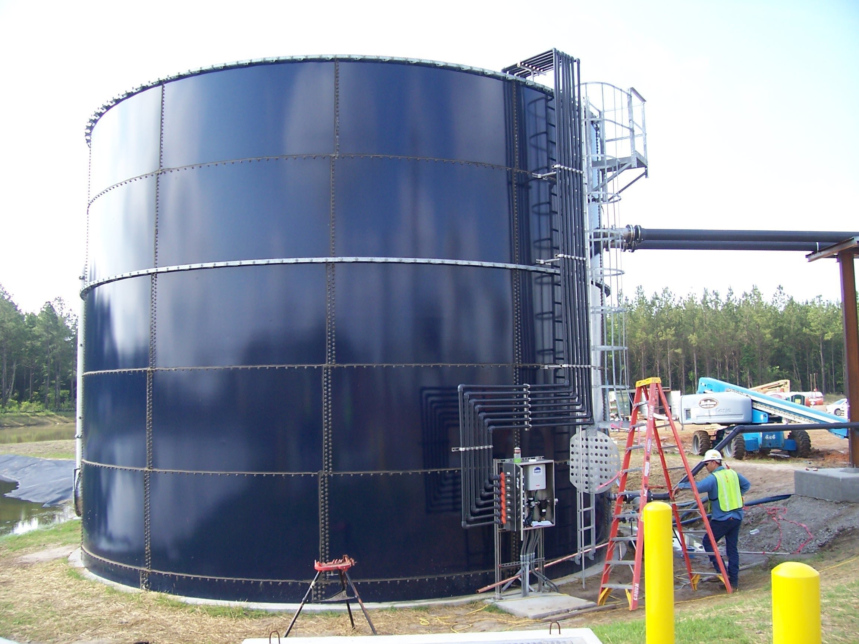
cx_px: 430
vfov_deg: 41.8
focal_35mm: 34
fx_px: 844
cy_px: 322
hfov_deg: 54.0
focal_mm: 5.6
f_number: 2.7
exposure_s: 1/350
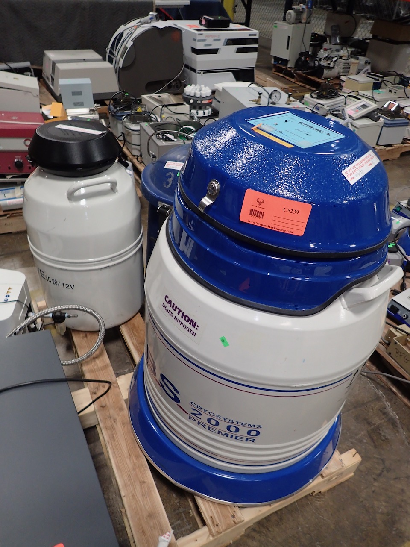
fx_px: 395
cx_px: 205
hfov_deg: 54.9
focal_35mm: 25
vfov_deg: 69.4
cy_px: 274
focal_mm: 4.5
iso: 250
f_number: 2
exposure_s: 1/30
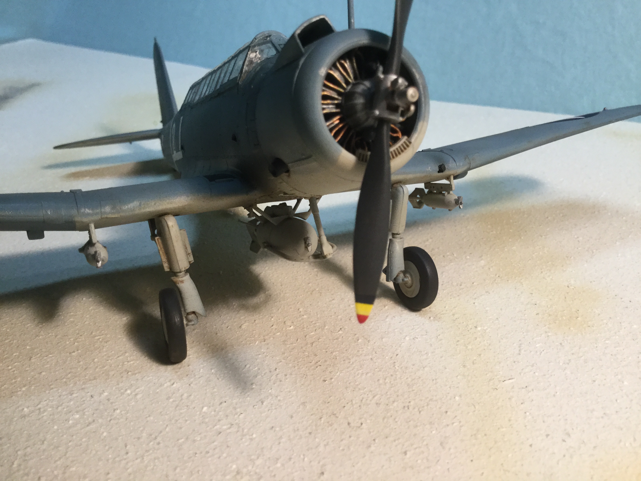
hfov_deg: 58.4
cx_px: 320
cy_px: 240
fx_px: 574
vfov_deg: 45.4
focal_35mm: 31
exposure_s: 1/30
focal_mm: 3.3
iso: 40
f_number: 2.4
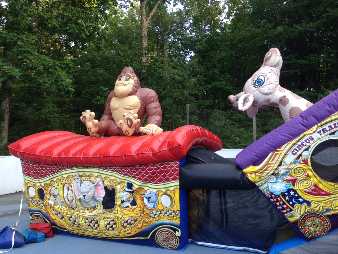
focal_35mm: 33
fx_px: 322
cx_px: 169
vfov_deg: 42.9
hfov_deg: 55.4
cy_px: 127
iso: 50
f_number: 2.4
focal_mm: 4.12
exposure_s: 1/120
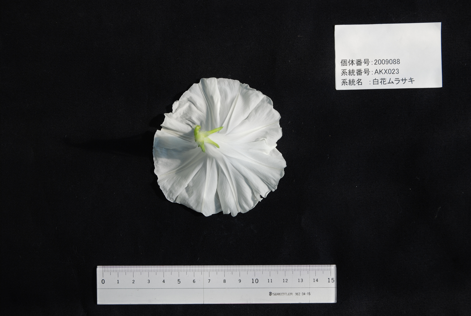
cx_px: 236
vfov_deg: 22.7
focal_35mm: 60
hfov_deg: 33.4
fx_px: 786
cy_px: 158
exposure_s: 1/200
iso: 100
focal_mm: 40
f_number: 7.1
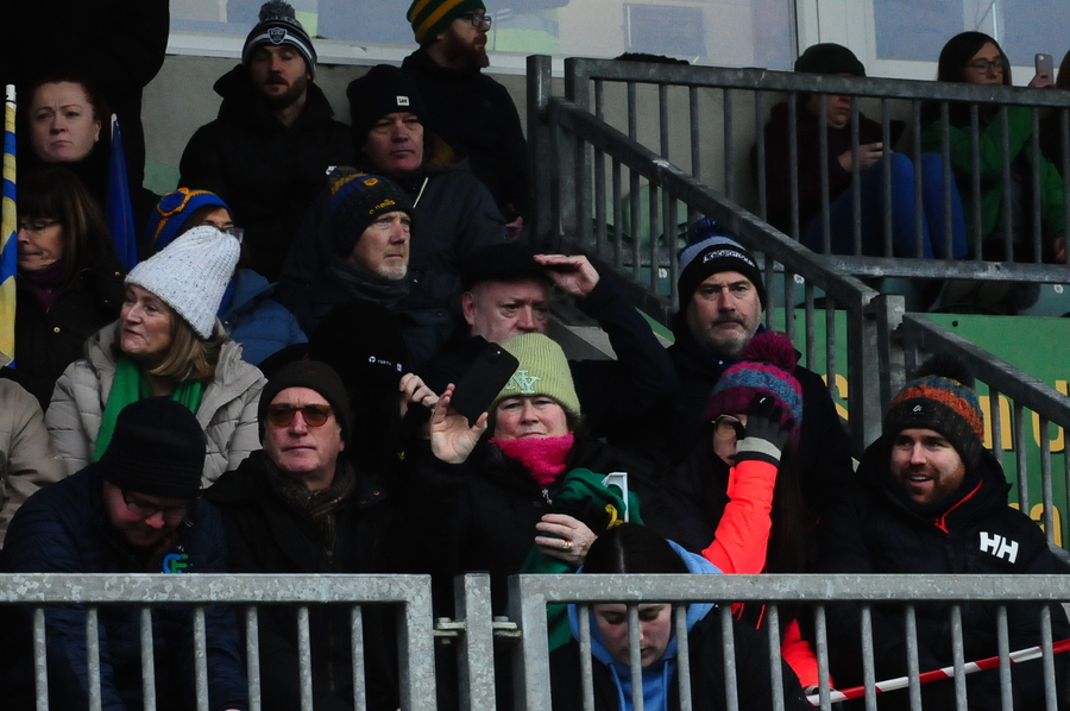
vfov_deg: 9.1
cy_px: 356
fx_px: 4453
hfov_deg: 13.7
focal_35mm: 150
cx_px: 535
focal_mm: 100
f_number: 9
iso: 3200
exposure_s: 1/320
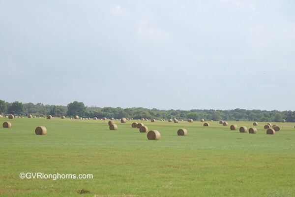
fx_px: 811
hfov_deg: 20.6
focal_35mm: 99
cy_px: 98
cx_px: 148
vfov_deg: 13.8
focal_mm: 66
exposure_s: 1/8000
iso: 2000
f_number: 6.3
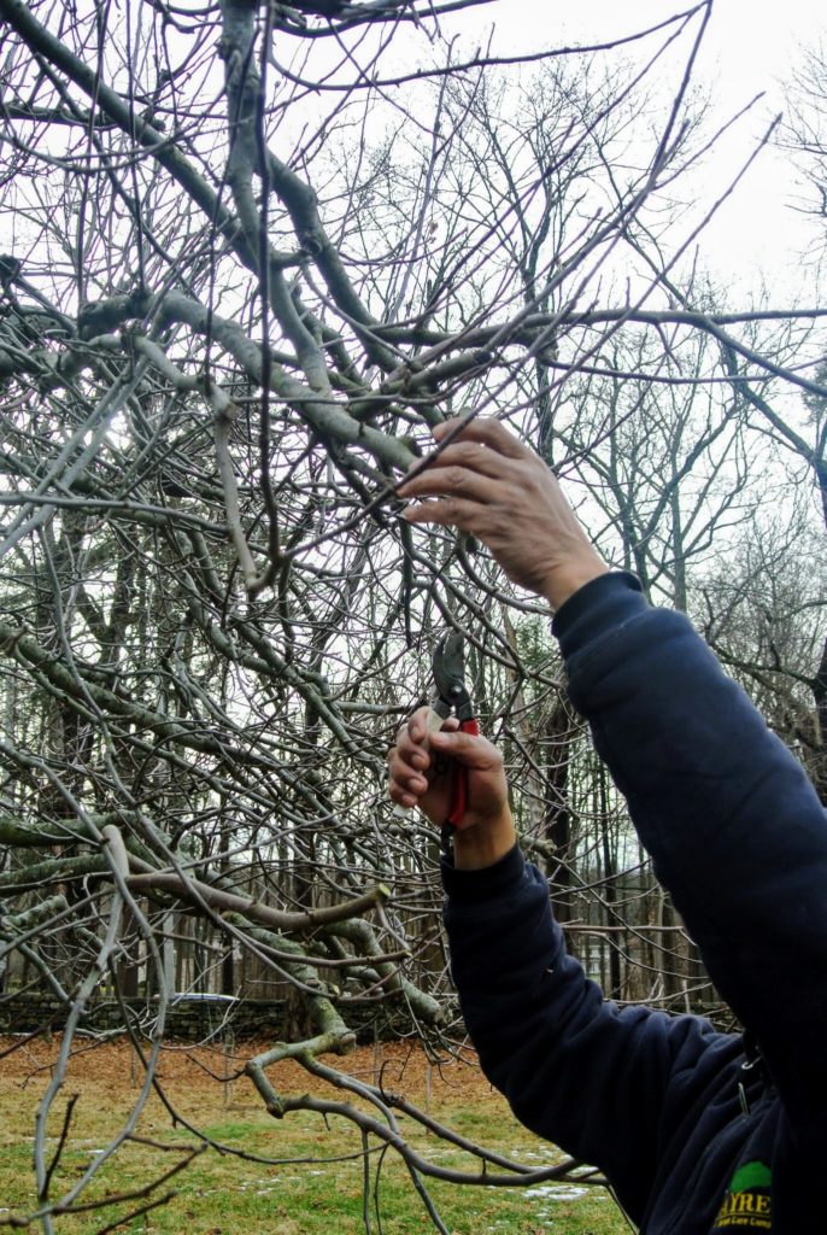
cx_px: 414
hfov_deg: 34.3
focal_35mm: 39
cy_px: 618
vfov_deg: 49.5
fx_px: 1339
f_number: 4
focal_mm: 14.5
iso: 100
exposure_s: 1/250
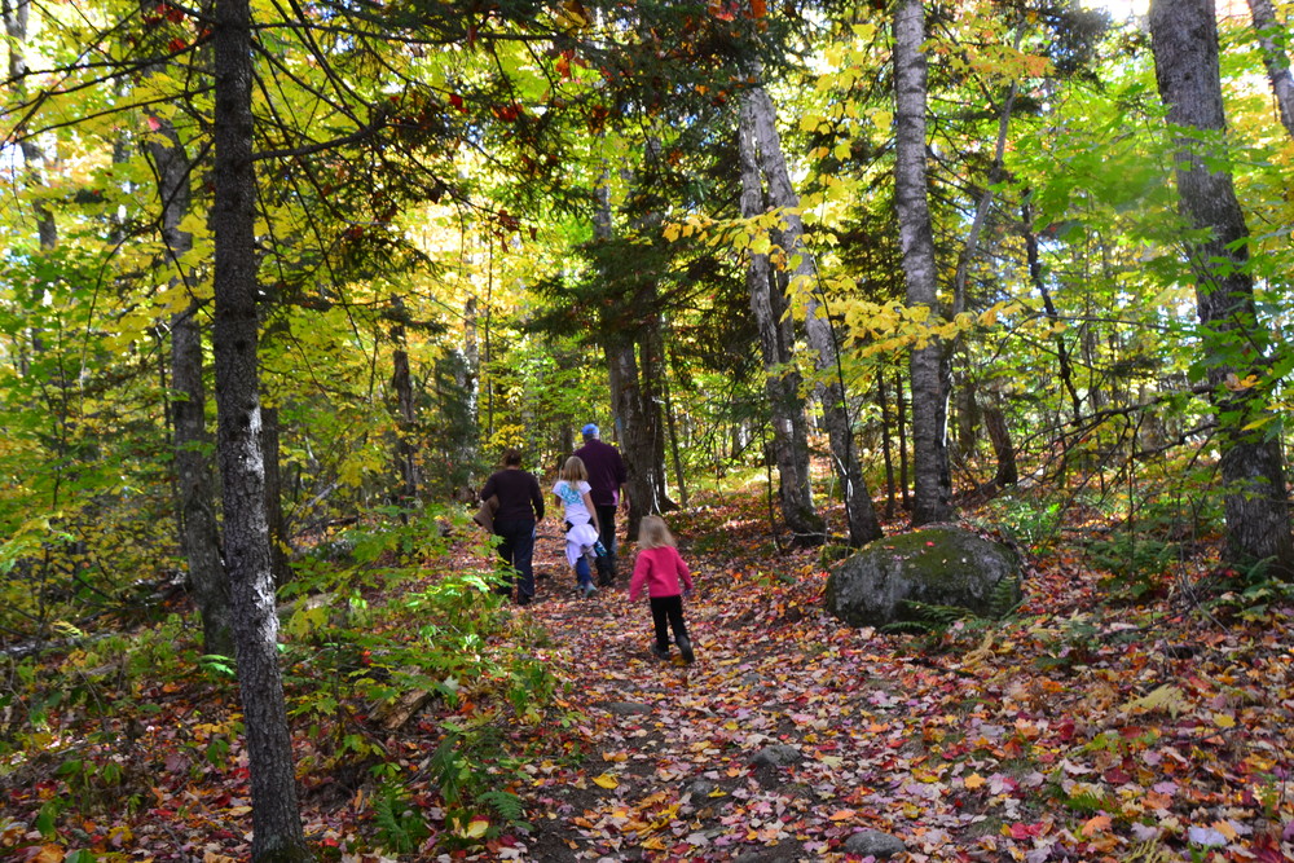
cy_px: 432
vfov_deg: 47.9
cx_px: 647
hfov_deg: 67.4
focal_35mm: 27
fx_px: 971
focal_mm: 18
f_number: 6.3
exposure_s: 1/15
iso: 500
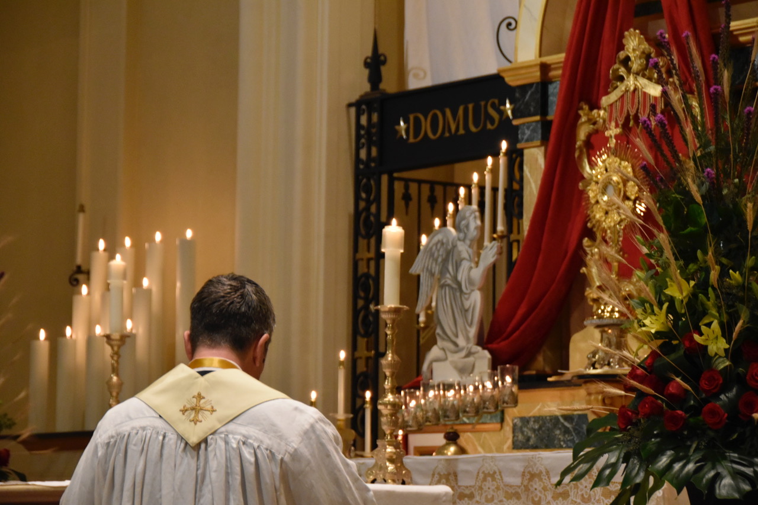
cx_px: 379
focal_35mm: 142
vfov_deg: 9.6
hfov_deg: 14.4
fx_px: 3000
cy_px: 252
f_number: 5.3
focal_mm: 95
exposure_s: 1/60
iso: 3200
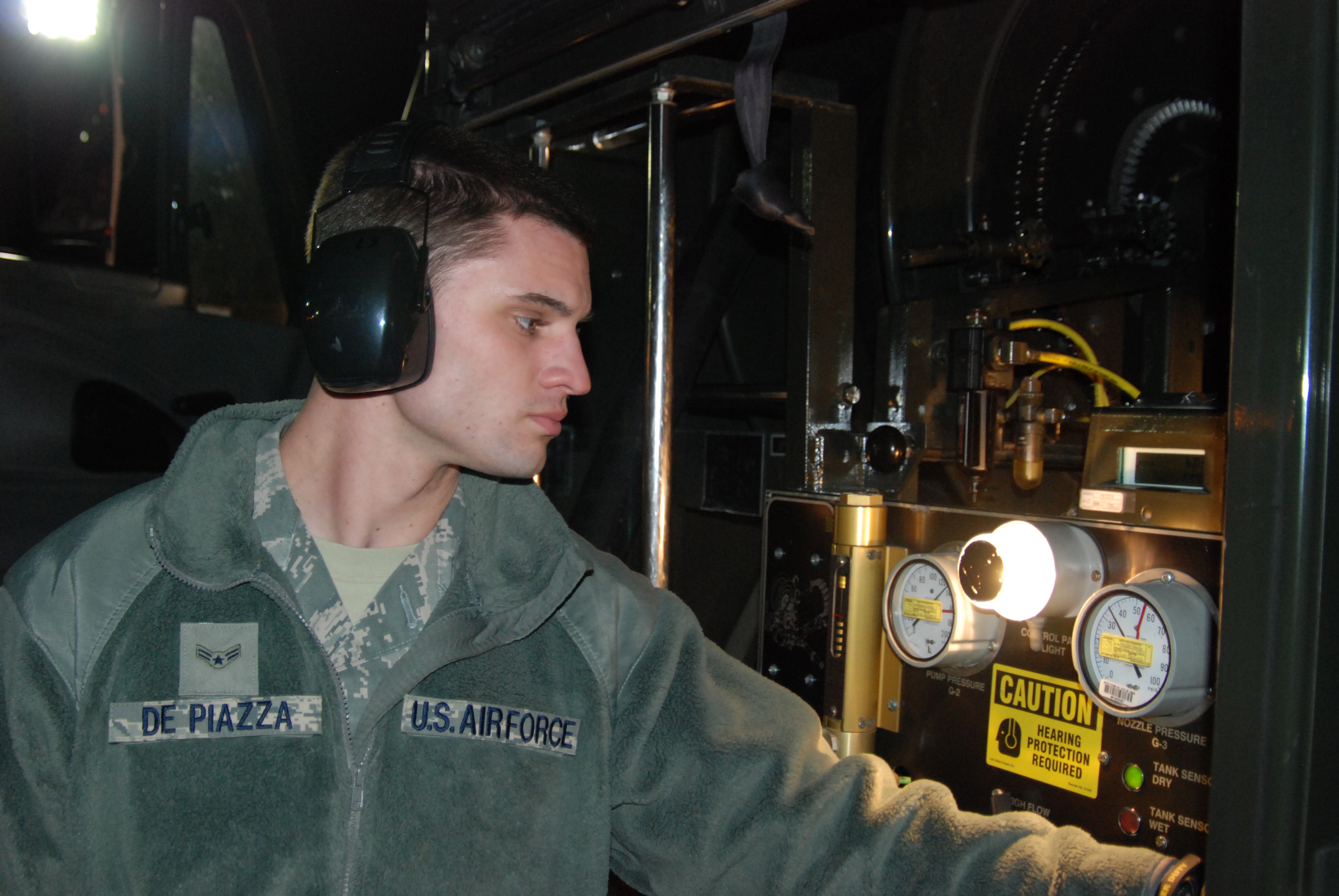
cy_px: 448
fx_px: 1341
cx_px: 670
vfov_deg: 37.0
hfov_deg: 53.1
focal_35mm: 36
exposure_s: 1/50
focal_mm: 24
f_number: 3.5
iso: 800
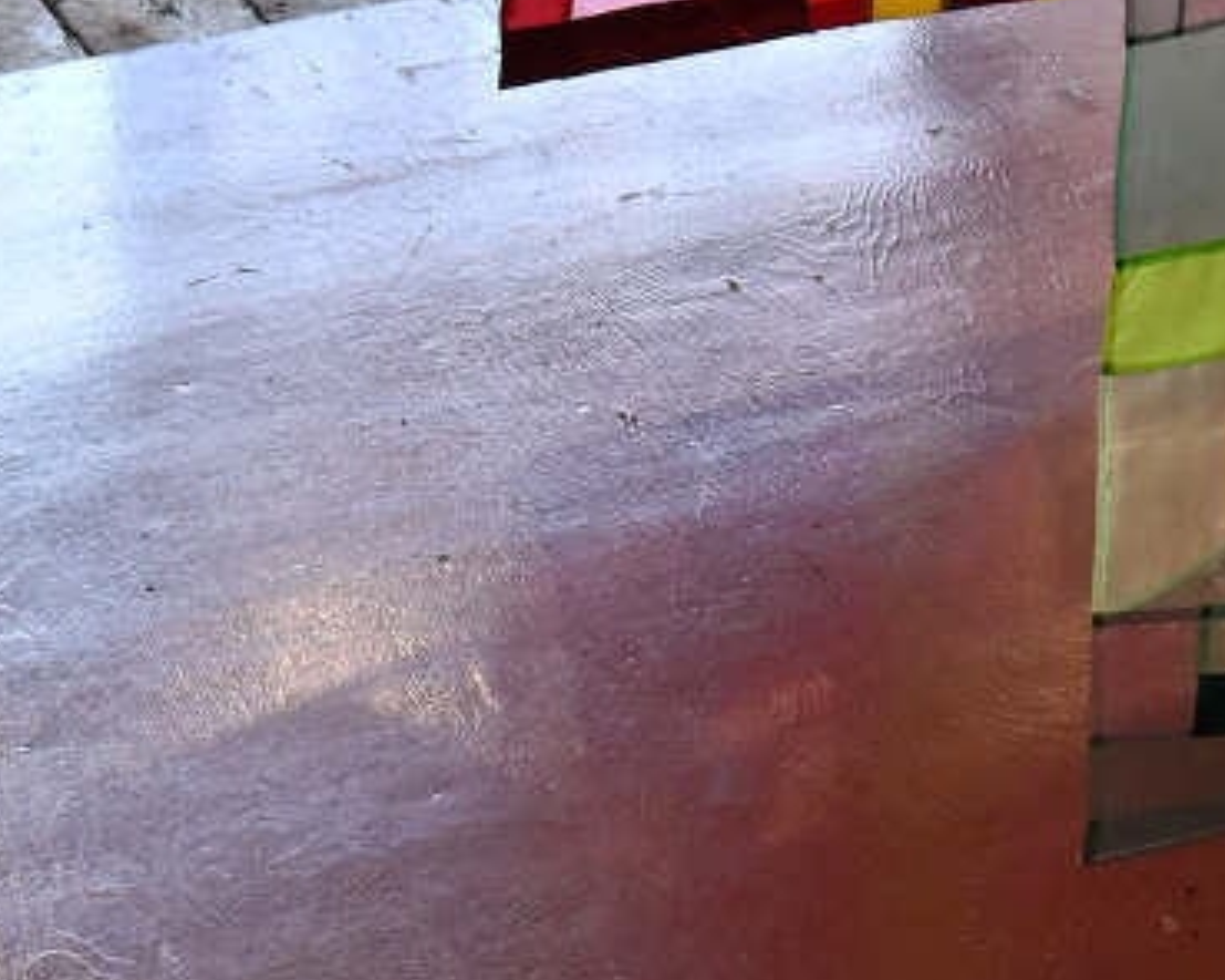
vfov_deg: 10.8
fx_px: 4422
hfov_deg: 13.8
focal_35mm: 122
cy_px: -1332
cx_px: 2314
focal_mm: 20
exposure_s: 1/250
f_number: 3.5
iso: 400
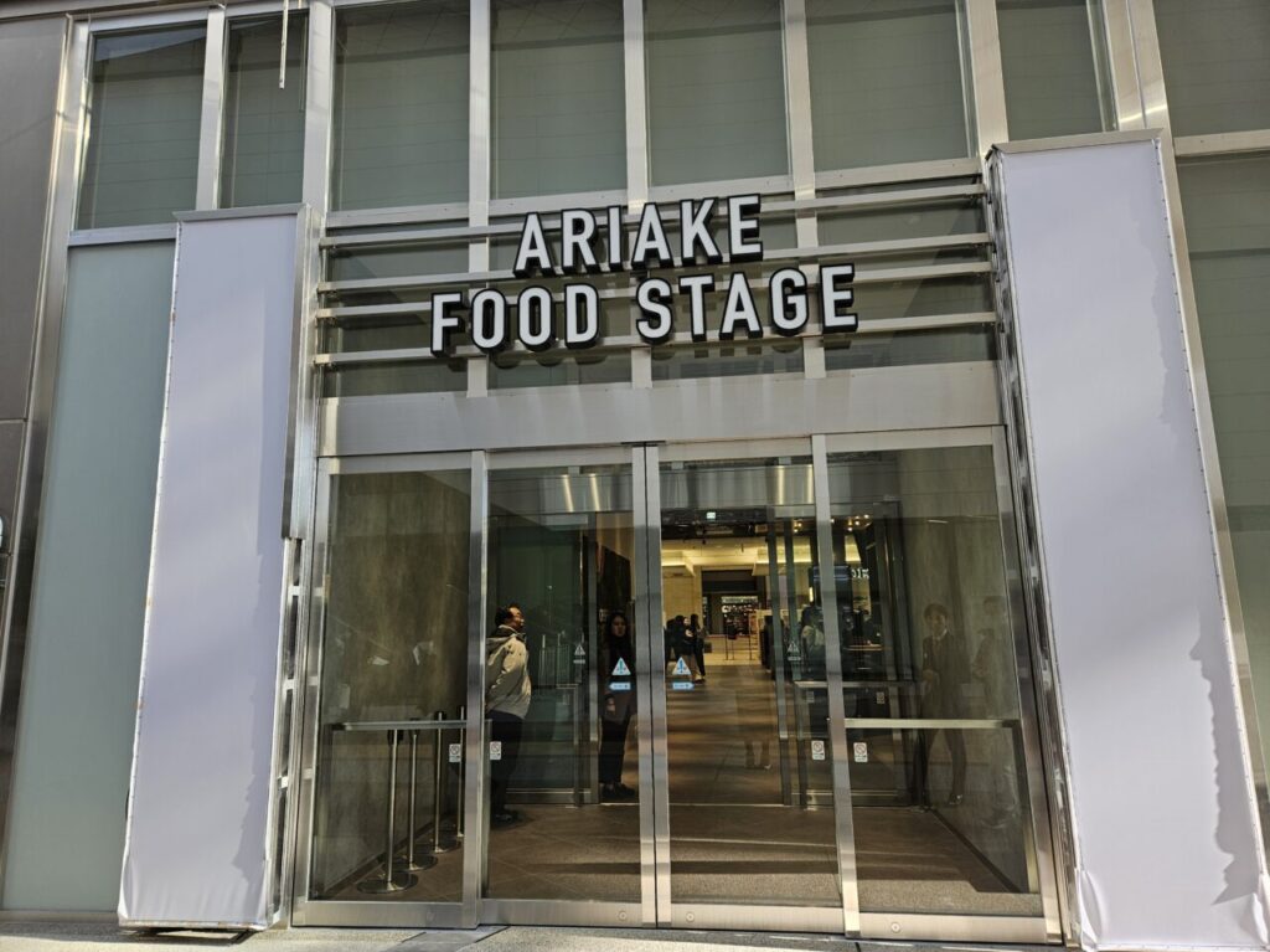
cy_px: 476
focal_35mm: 23
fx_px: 843
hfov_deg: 74.0
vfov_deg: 58.8
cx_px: 635
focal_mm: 5.4
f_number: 1.8
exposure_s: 1/180
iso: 40
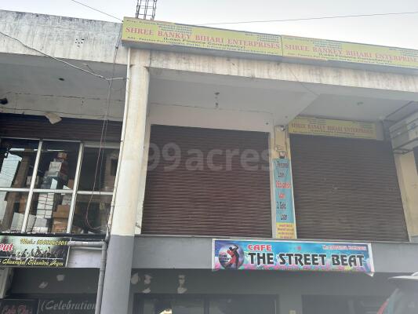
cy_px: 157
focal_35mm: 26
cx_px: 209
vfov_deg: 53.1
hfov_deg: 67.3
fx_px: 314
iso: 80
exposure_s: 1/121
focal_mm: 5.7
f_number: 1.5
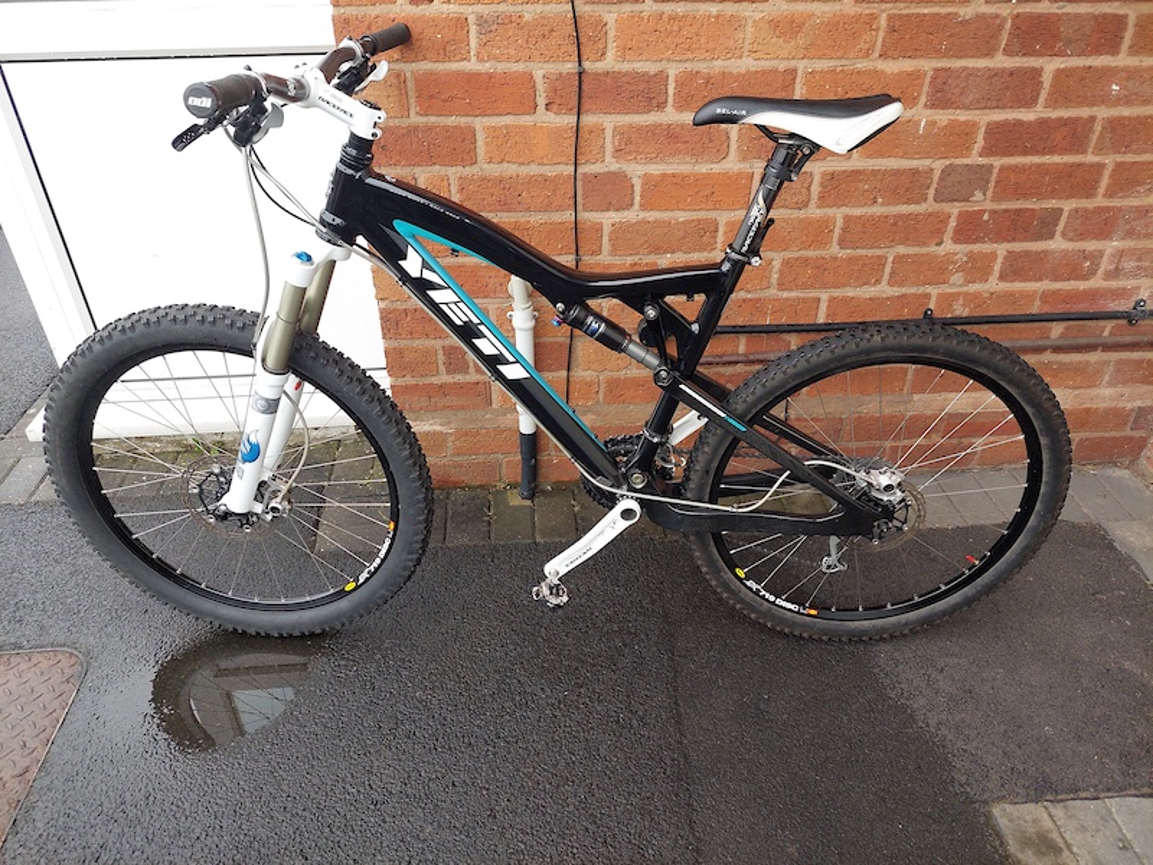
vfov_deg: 54.9
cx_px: 576
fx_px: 833
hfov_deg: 69.4
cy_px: 432
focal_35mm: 25
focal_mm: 5.23
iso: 125
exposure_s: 1/100
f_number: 1.8
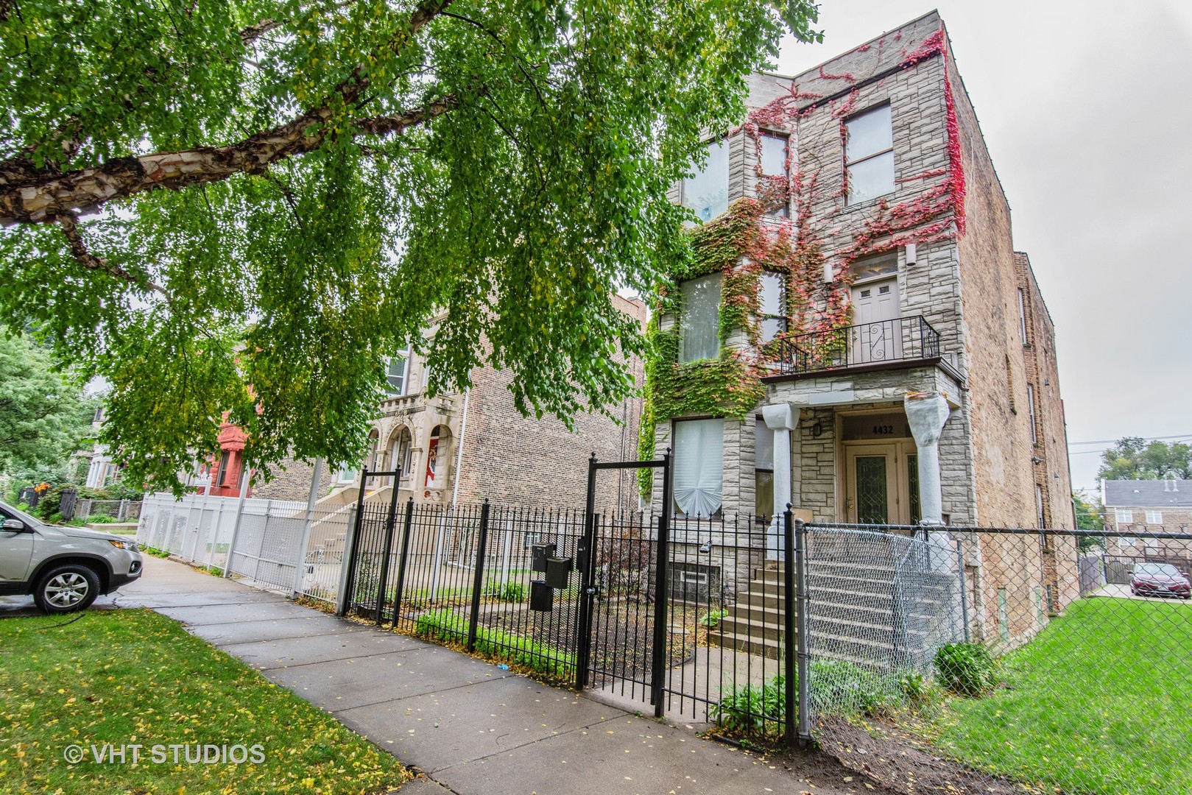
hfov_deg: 90.0
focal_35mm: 18
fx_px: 596
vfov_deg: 67.4
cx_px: 596
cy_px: 398
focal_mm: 18
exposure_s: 1/13
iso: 200
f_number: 11
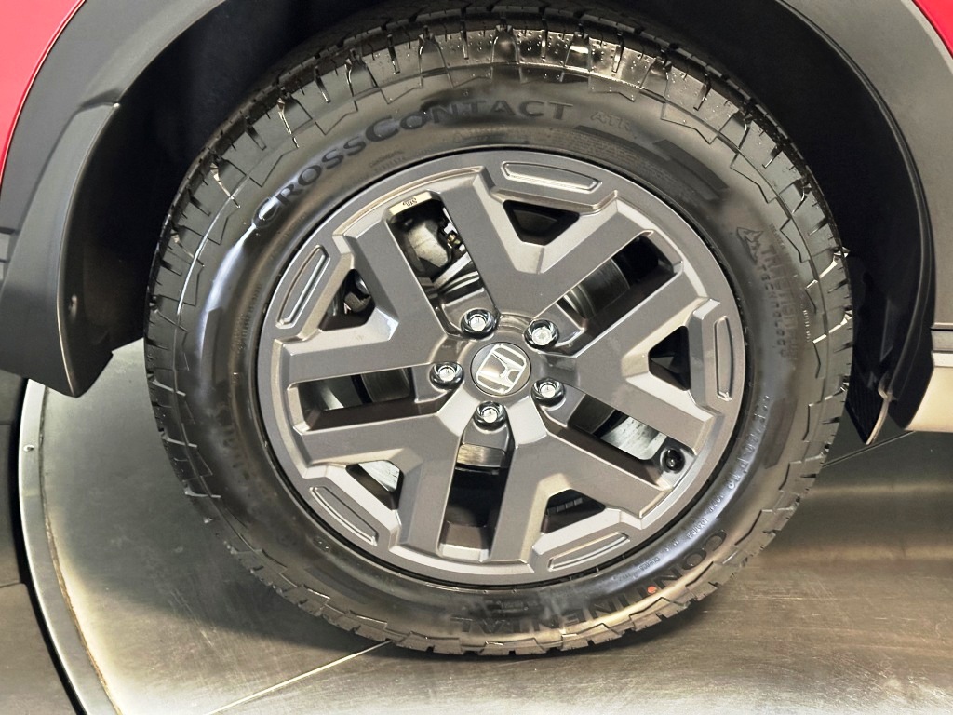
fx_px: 1321
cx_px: 476
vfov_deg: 30.3
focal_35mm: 48
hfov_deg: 39.7
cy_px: 358
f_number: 1.78
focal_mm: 6.86
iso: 640
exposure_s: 1/24
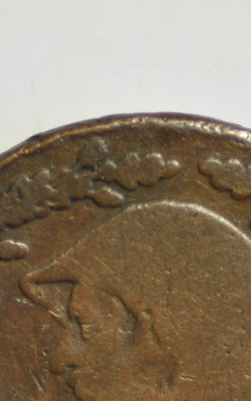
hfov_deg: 4.0
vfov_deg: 6.4
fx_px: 3554
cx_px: 143
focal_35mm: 325
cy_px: 451
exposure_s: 1/250
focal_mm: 60
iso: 560
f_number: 4
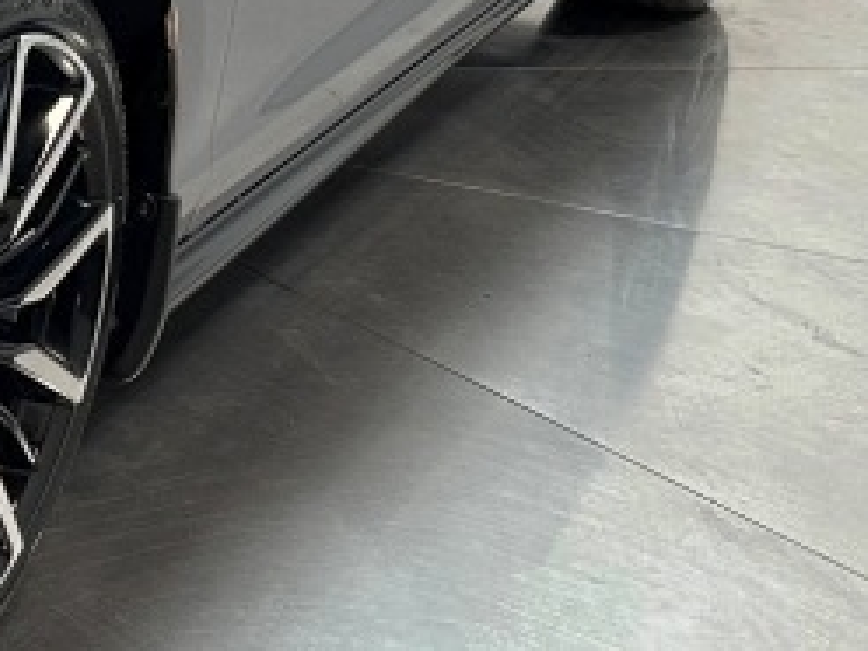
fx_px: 2482
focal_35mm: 99
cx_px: -626
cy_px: -49
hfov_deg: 16.9
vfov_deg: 14.6
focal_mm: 6.86
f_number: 1.78
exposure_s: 1/60
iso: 200
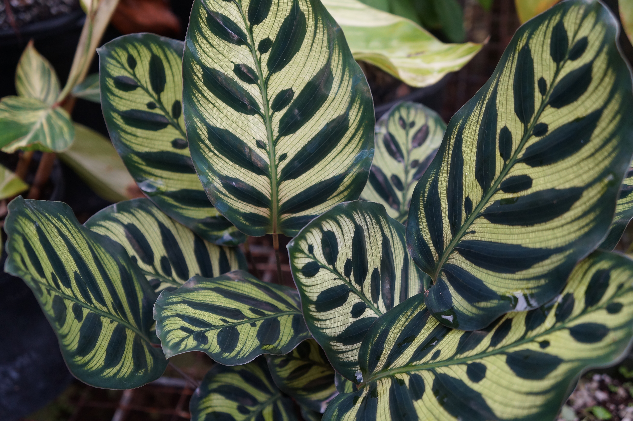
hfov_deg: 48.0
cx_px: 316
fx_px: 711
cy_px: 210
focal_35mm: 40
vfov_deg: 32.9
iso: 800
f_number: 4
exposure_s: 1/160
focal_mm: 27
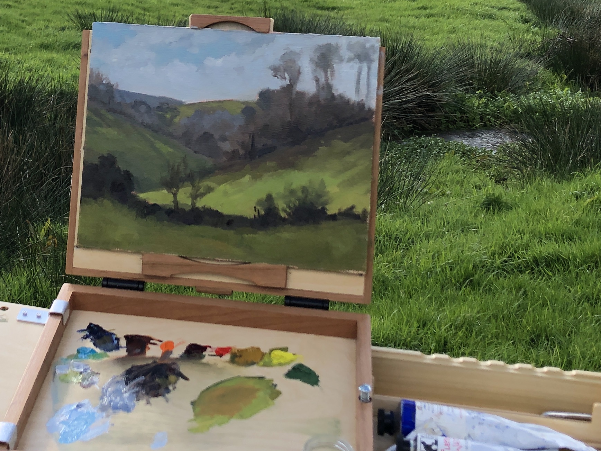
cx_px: 138
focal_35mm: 65
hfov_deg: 29.3
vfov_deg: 22.2
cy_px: 76
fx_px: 1129
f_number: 1.8
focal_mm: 3.99
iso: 20
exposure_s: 1/1279
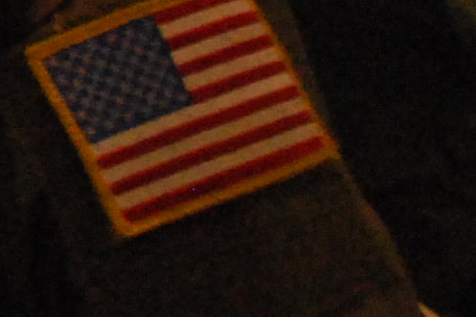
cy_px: -539
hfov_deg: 3.9
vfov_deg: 2.7
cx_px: -1316
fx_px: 6547
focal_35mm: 495
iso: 1600
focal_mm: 42
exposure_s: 1/15
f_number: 5.6
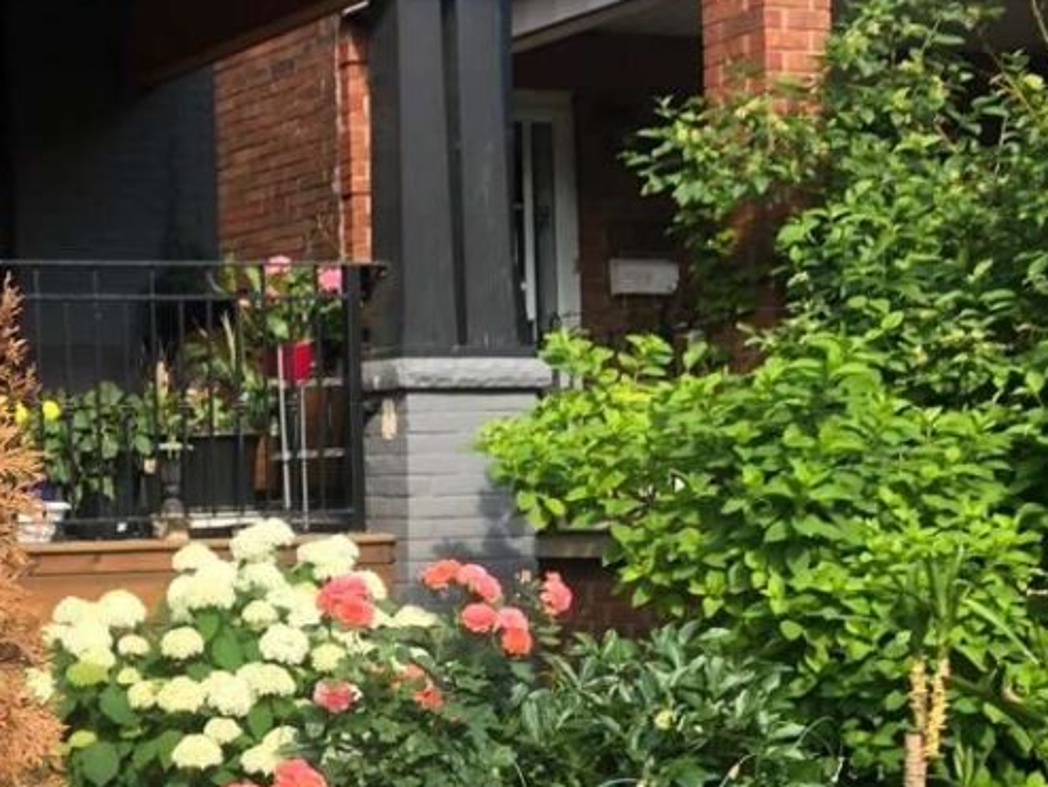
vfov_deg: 21.5
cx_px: -212
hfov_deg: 25.6
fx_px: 2060
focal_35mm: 68
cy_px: 532
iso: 20
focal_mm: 3.99
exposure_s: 1/269
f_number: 1.8
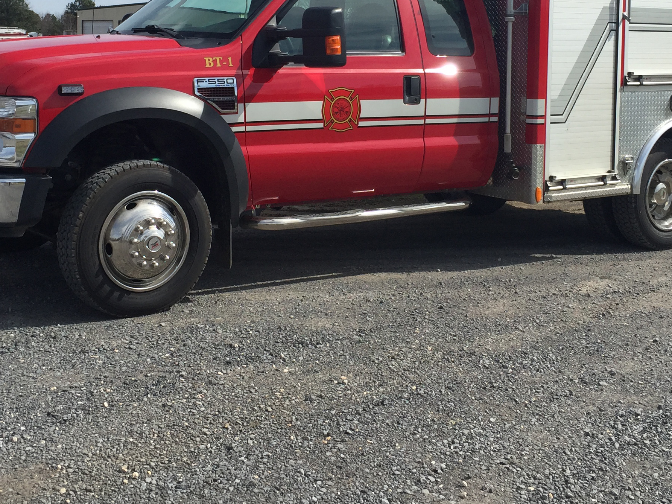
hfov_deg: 36.2
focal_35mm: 53
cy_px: 114
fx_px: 1029
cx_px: 311
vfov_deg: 27.1
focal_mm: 4.15
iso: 32
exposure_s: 1/2475
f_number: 2.2
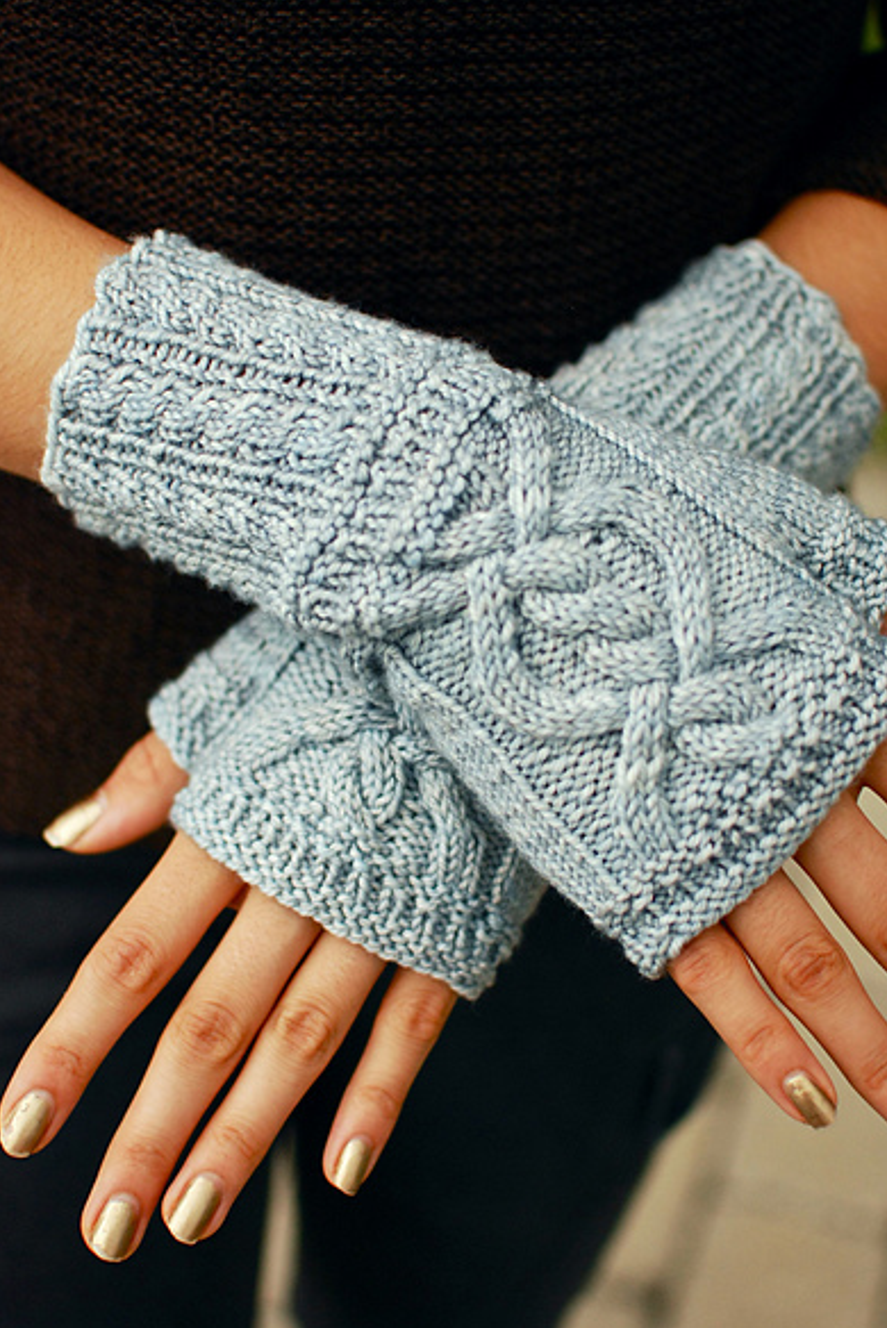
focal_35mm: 58
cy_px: 648
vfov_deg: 34.7
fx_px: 2124
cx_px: 448
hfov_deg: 23.6
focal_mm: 35
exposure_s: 1/4000
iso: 500
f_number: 2.2
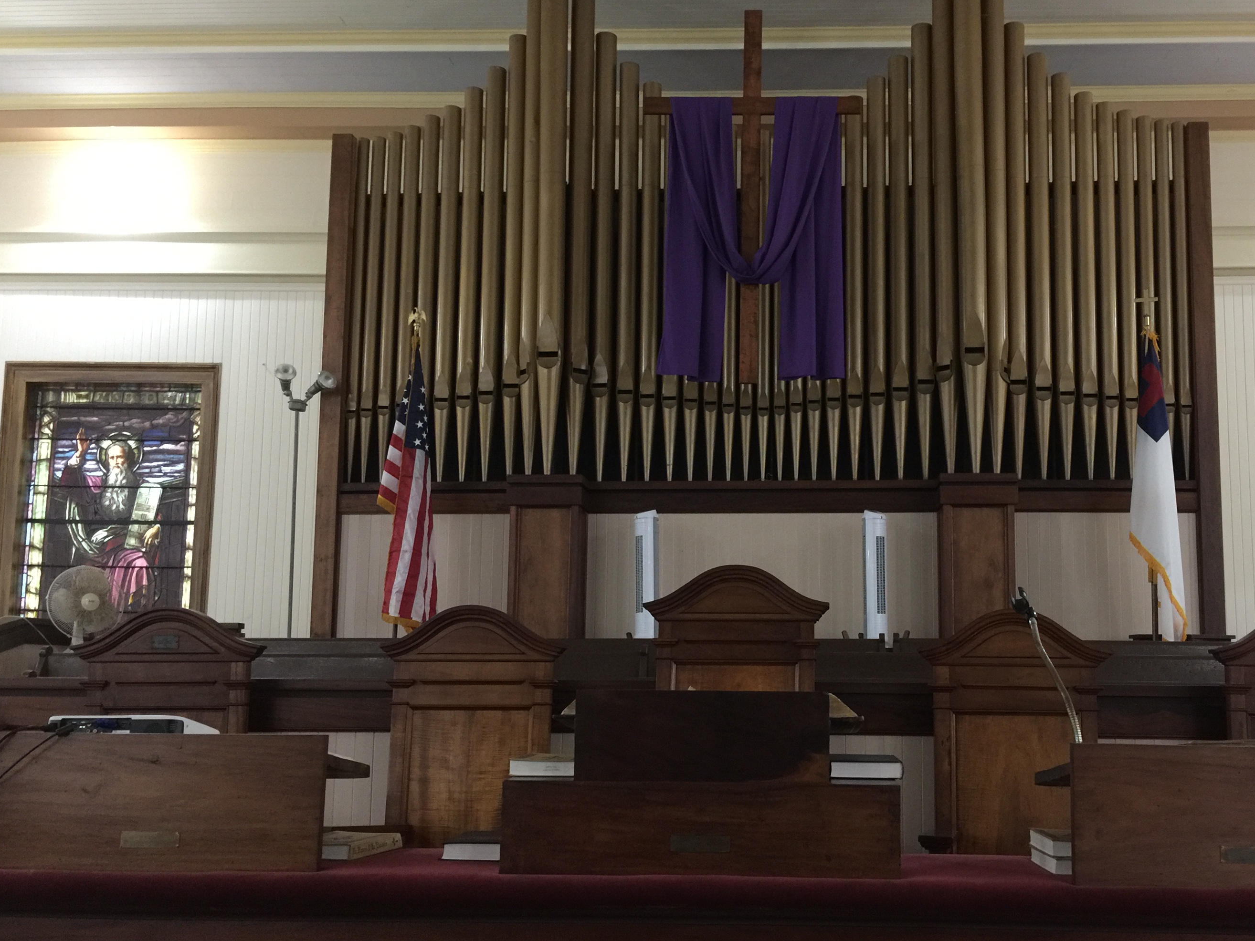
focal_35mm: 36
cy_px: 538
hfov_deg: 51.0
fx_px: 1305
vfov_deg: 39.6
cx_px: 760
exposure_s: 1/4
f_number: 2.2
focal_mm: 4.15
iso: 100
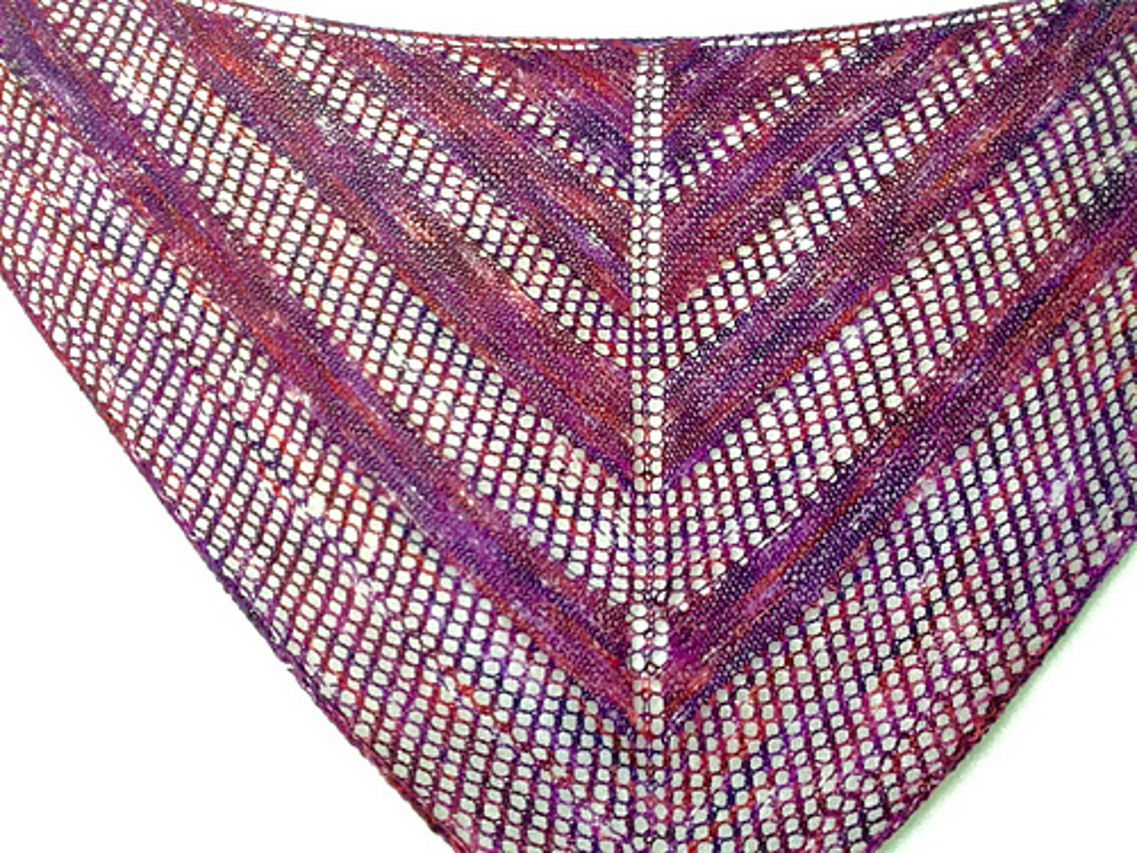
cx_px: 568
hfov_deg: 52.6
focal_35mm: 35
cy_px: 426
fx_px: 1150
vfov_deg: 40.7
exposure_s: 1/30
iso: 160
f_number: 2.4
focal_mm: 2.18
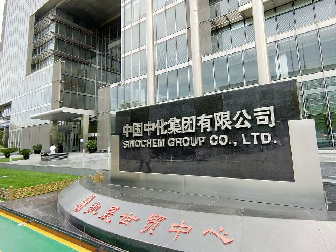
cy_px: 116
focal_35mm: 15
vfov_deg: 81.6
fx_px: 146
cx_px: 192
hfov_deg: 97.5
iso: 99
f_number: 2.2
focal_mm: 2.13
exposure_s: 1/360
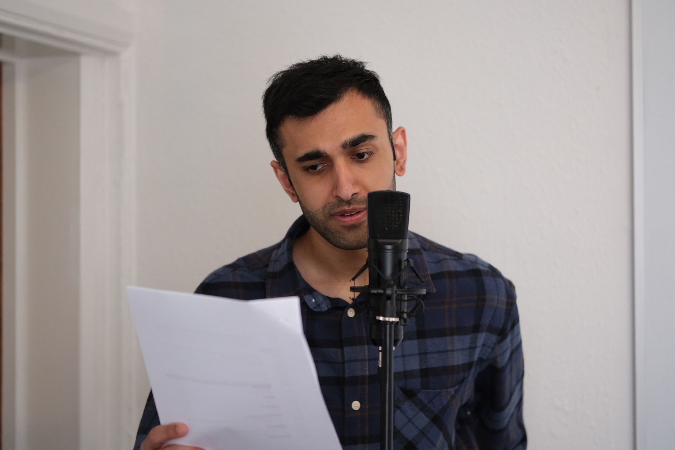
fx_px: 1406
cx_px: 338
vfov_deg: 18.2
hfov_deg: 27.0
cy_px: 225
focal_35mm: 75
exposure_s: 1/250
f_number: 2
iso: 2000
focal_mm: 50
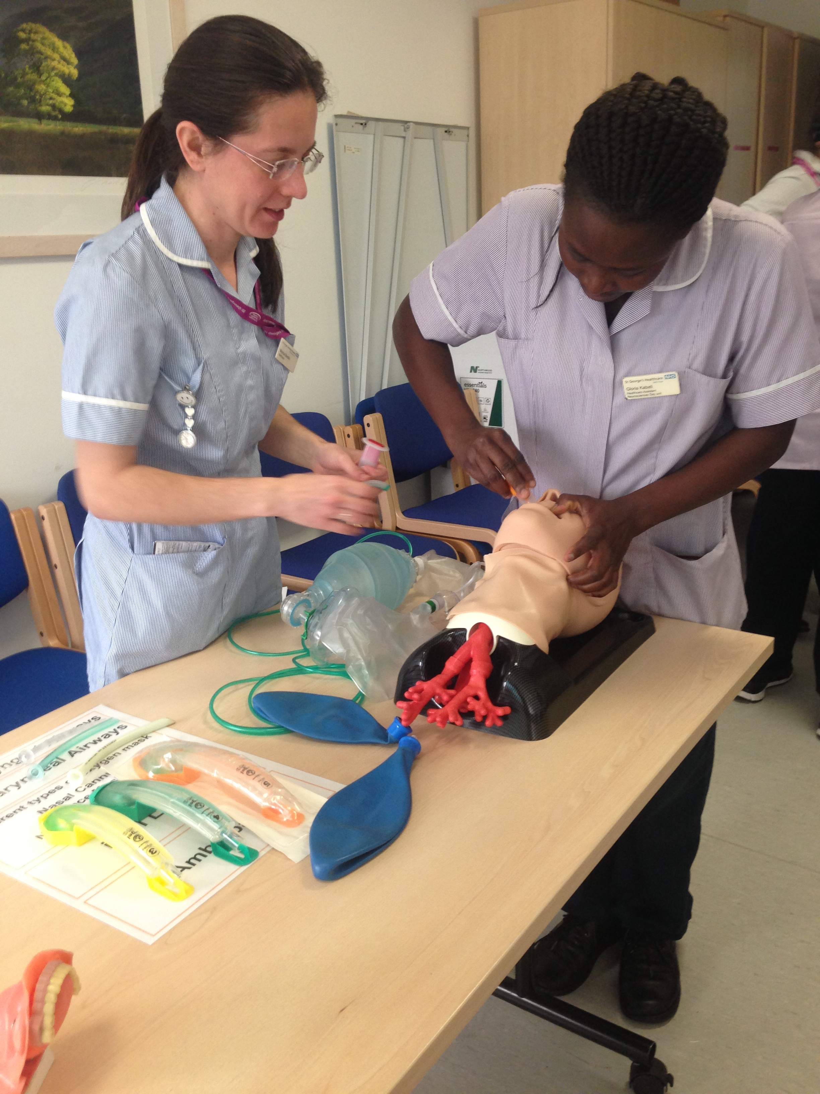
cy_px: 547
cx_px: 410
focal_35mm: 33
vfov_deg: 55.4
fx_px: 1042
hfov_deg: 42.9
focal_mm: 4.12
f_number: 2.4
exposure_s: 1/20
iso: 100
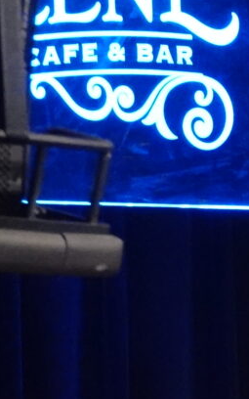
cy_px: 665
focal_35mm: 511
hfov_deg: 2.6
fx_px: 5548
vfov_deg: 4.1
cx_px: 622
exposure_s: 1/100
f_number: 4
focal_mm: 36.7
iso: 2000
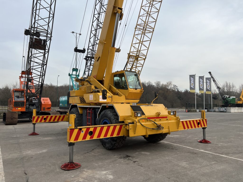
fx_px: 183
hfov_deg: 67.3
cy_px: 91
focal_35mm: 26
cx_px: 122
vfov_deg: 53.1
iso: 50
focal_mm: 5.7
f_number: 1.5
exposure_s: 1/3077
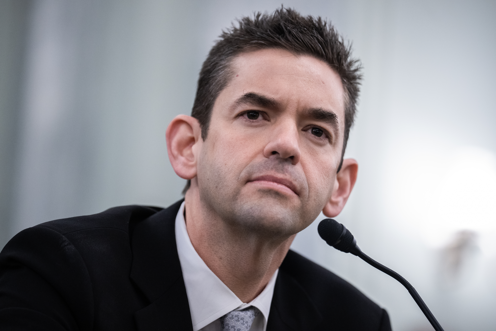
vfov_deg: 6.9
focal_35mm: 200
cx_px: 248
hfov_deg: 10.3
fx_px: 2755
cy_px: 166
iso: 3200
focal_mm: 200
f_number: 2.8
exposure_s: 1/320
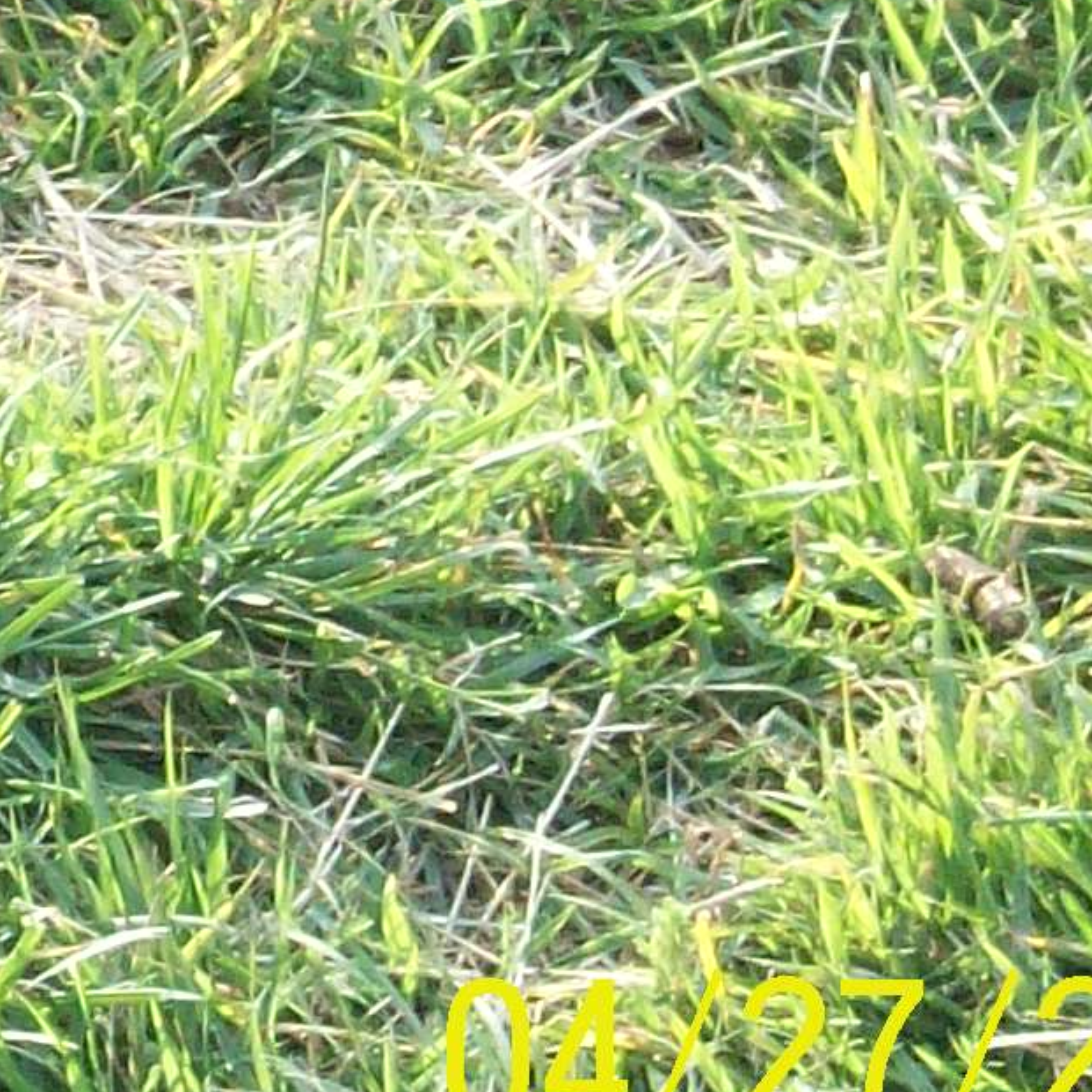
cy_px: -593
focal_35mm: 476
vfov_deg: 3.7
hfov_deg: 3.6
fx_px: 16989
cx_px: -1171
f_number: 5.1
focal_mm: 17.1
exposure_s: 1/97.8
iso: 160
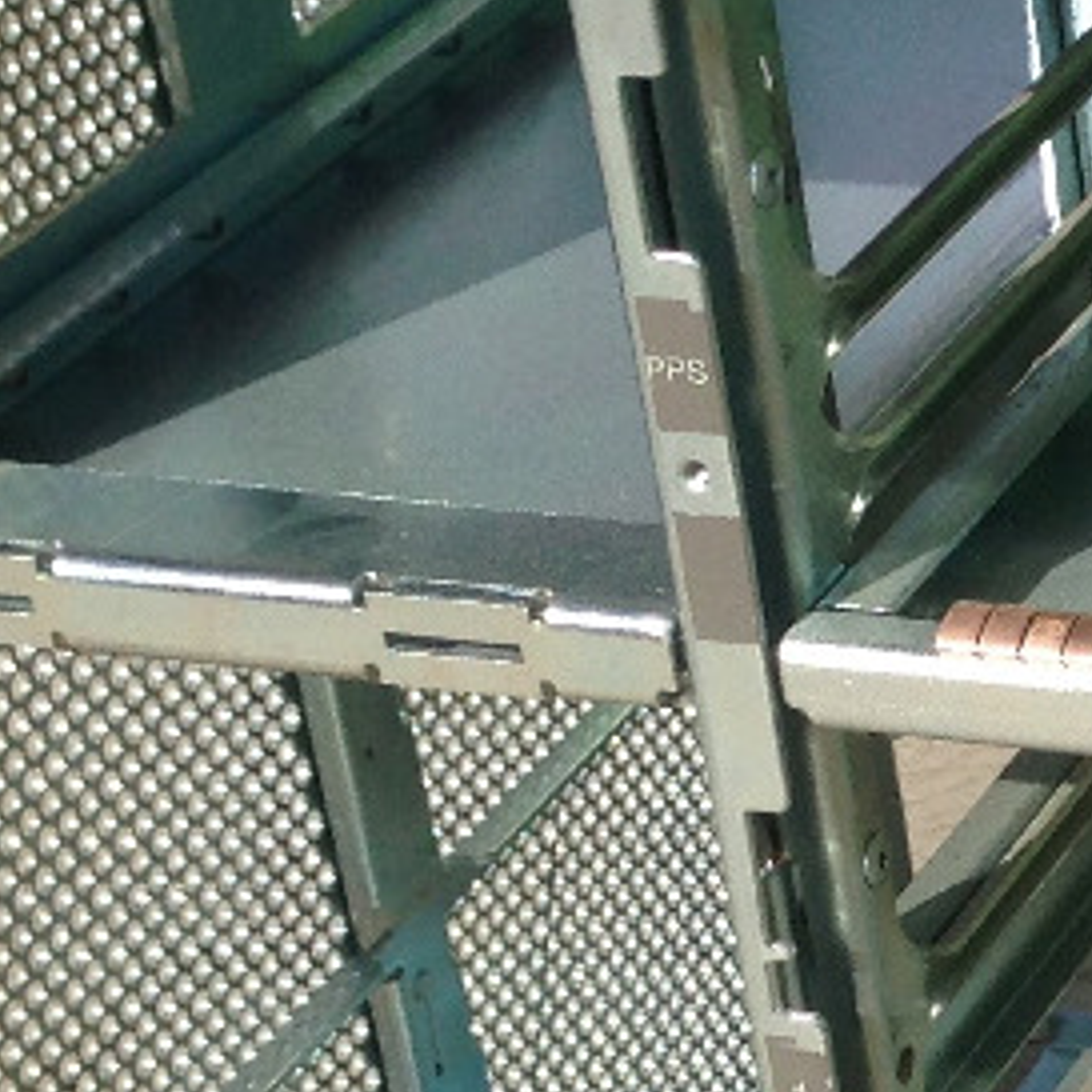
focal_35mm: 154
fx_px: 5496
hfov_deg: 10.7
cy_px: 868
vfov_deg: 11.3
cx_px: 1852
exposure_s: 1/2262
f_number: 2.4
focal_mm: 4.12
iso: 50
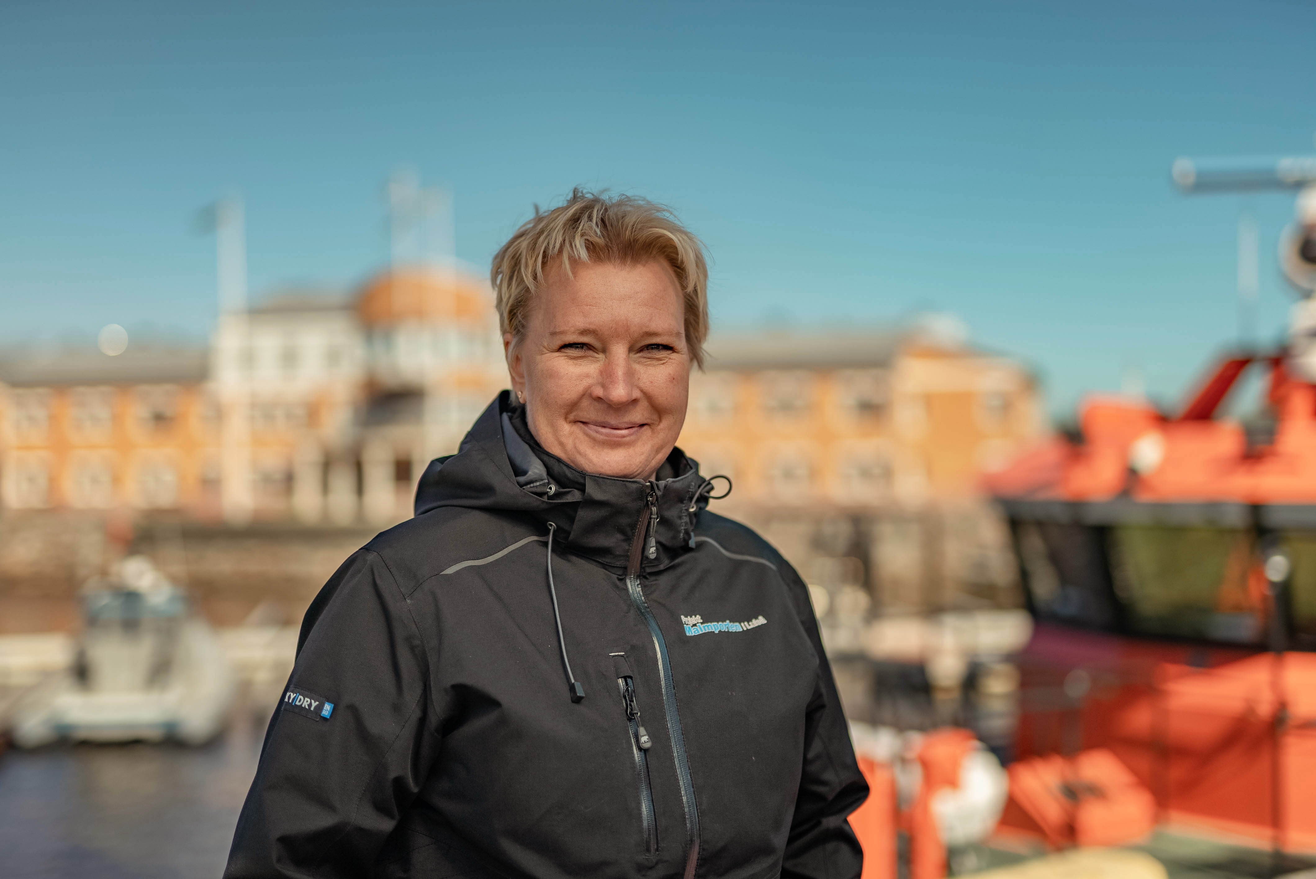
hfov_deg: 39.6
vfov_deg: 27.0
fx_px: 1829
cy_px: 440
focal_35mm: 50
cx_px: 658
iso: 640
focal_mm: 50
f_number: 1.4
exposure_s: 1/160
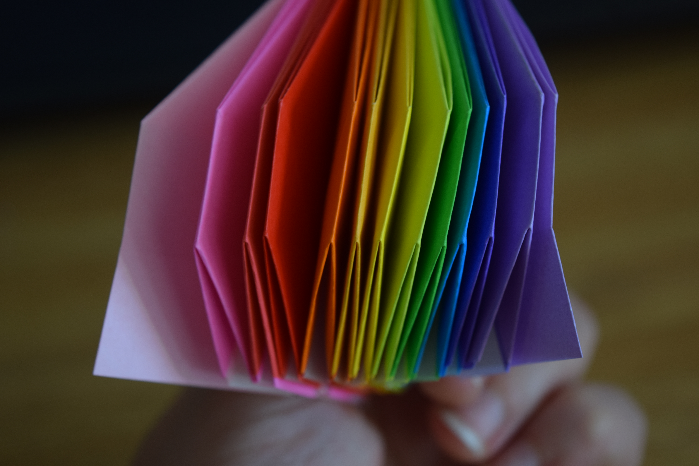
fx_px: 1398
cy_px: 233
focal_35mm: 72
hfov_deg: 28.1
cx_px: 350
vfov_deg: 18.9
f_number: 5.3
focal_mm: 48
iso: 400
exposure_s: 1/80
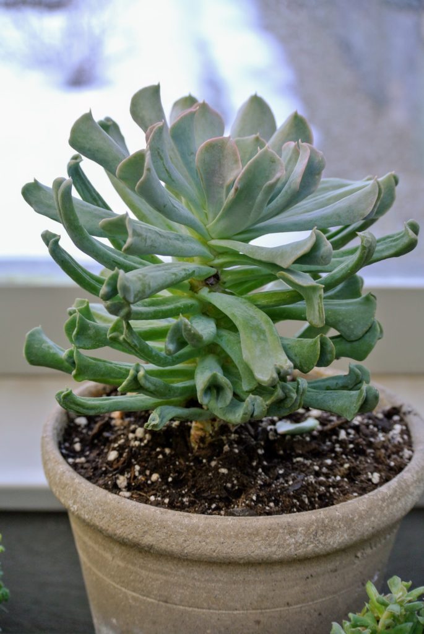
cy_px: 317
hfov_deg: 16.9
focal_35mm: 81
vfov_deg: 25.0
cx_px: 212
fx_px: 1428
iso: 140
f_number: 3.8
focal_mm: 30
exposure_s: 1/125
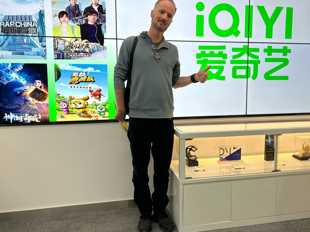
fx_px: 278
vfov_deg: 45.4
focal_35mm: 31
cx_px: 168
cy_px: 105
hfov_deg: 58.3
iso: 40
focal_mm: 5.7
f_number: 1.5
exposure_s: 1/223
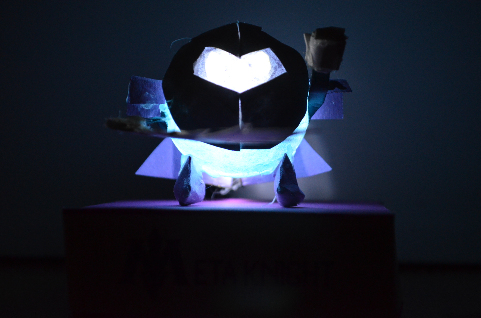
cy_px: 159
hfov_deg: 24.7
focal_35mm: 82
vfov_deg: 16.5
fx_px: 1100
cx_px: 240
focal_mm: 55
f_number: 5.6
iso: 2500
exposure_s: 1/30
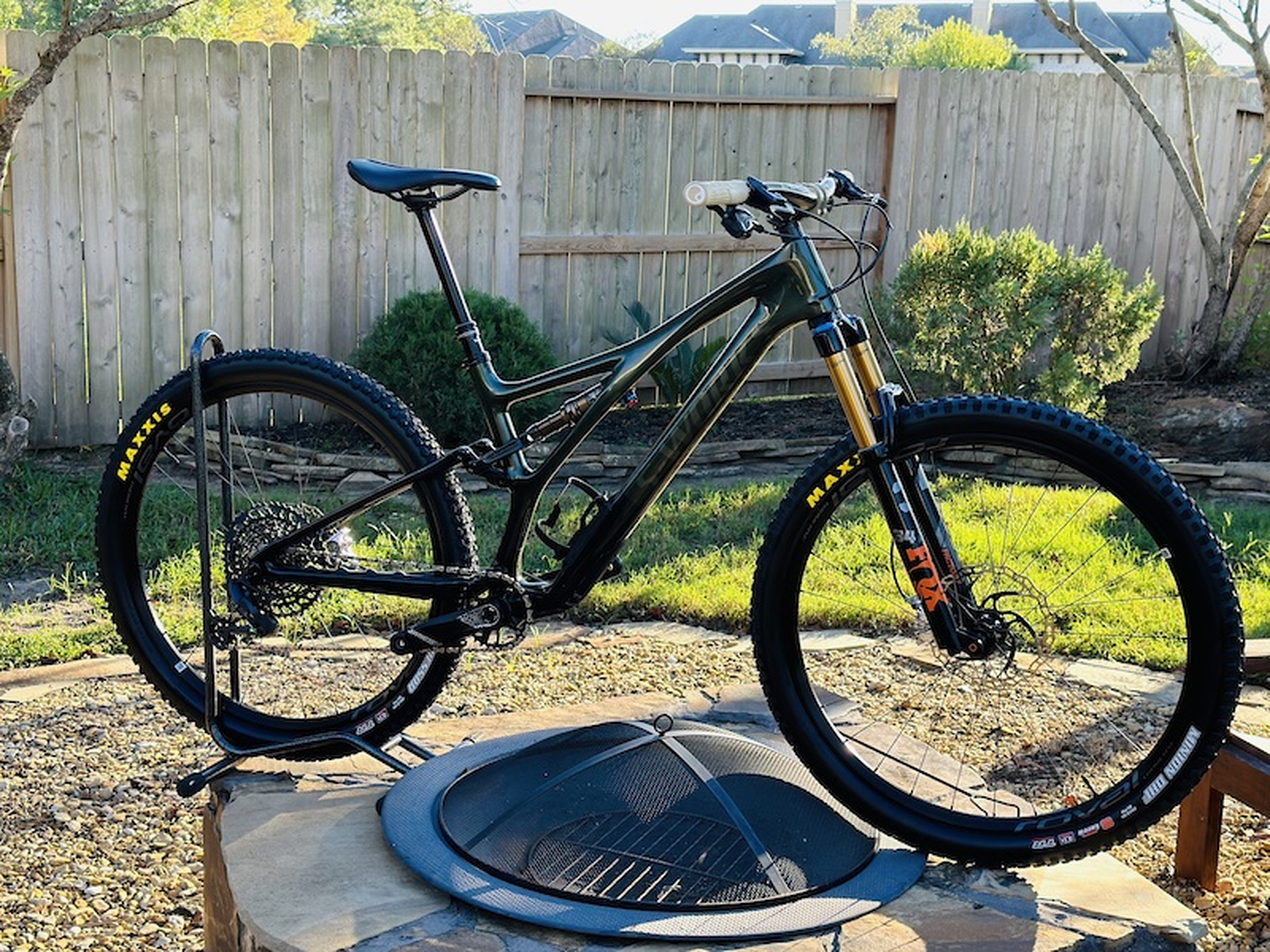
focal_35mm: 48
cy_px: 476
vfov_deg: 30.3
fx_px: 1761
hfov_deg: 39.7
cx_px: 635
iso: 80
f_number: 1.78
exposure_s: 1/484
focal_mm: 6.86
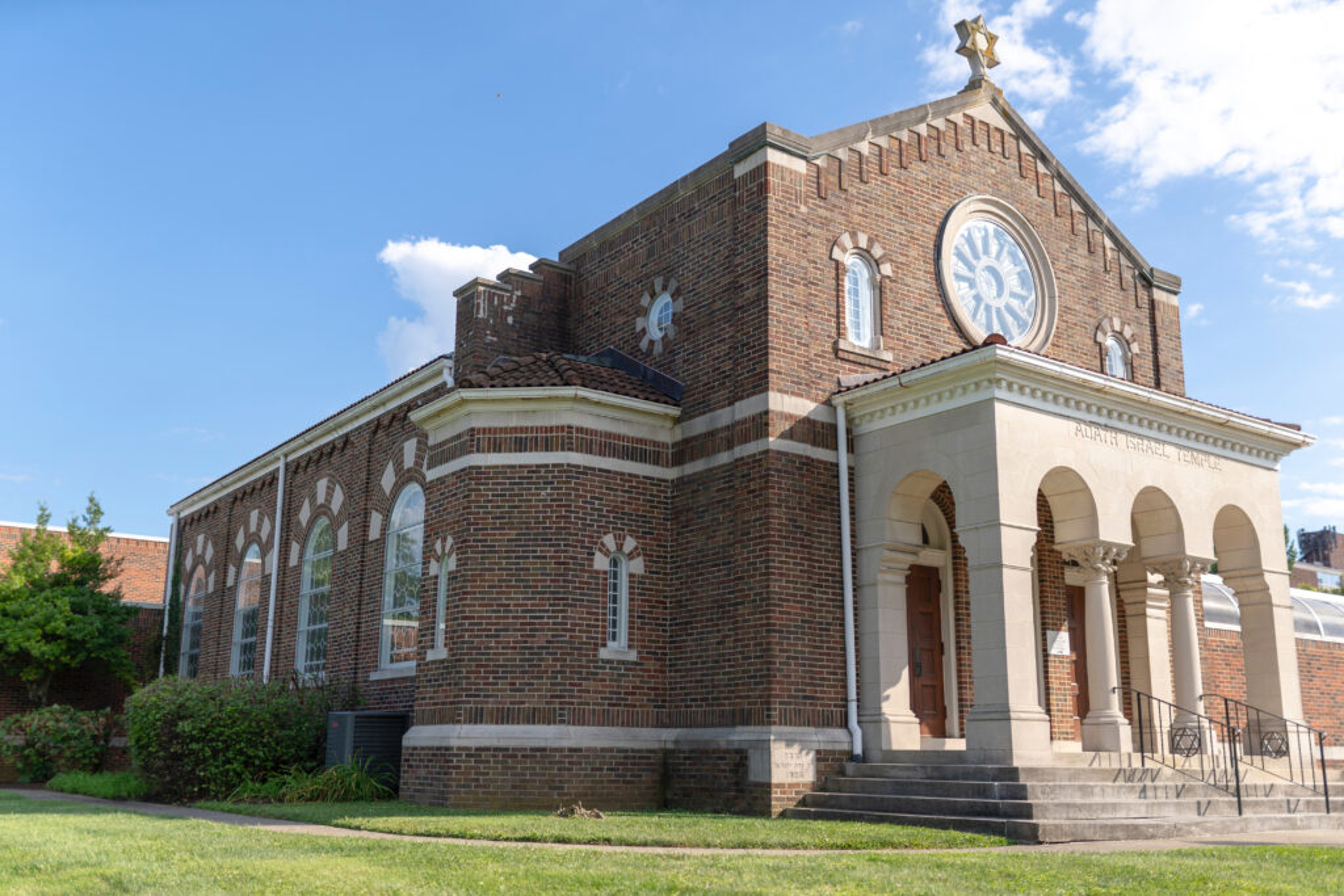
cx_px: 672
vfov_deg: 37.9
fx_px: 1307
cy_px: 448
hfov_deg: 54.4
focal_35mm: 35
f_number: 1.6
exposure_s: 1/5000
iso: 100
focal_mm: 35
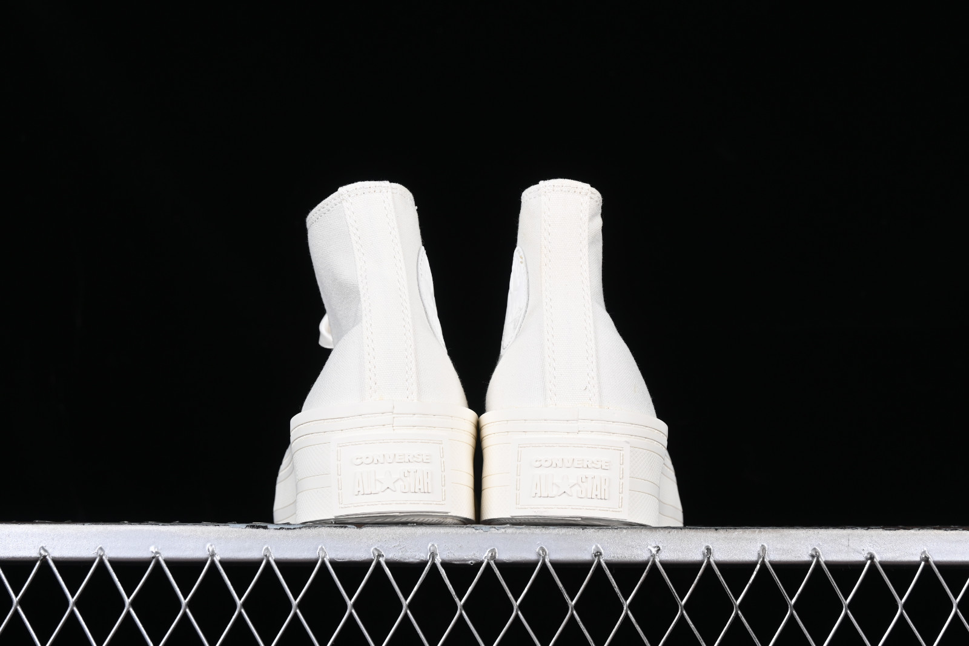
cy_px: 323
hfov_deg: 27.0
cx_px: 484
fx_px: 2018
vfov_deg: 18.2
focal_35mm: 75
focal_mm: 50
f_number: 8
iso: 160
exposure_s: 1/100
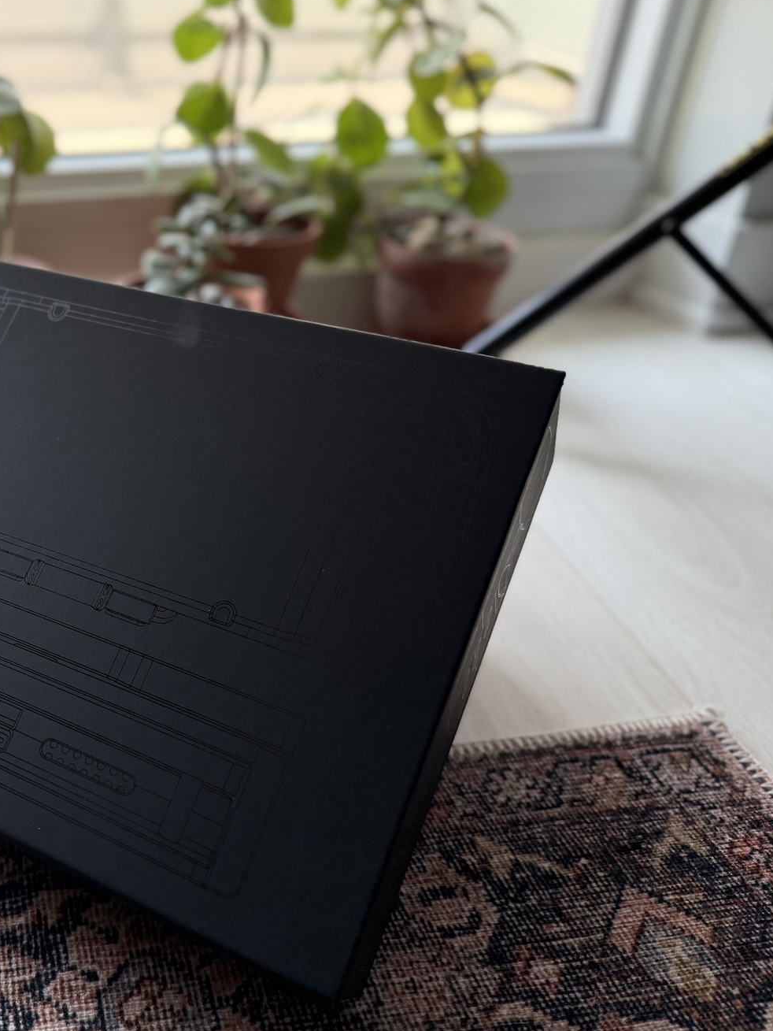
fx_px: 982
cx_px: 94
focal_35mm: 33
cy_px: 520
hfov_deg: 40.1
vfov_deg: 55.3
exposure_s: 1/176
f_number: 1.78
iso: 125
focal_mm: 6.76
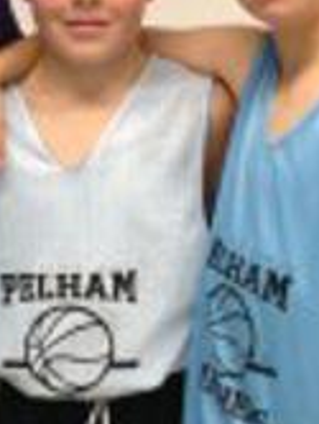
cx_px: 55
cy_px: 312
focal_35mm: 116
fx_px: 1422
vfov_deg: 16.9
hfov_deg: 12.7
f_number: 2.4
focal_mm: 4.28
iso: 100
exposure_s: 1/20
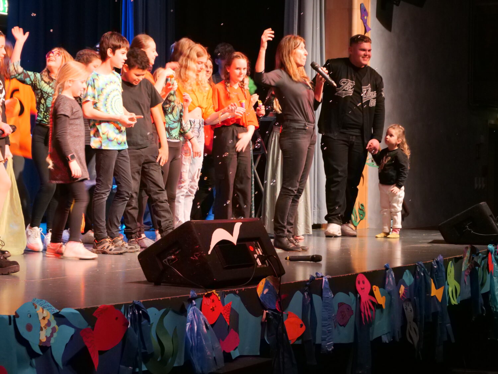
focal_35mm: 88
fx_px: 1266
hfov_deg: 22.3
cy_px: 187
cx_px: 249
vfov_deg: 16.8
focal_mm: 44
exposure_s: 1/25
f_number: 5.6
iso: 3200
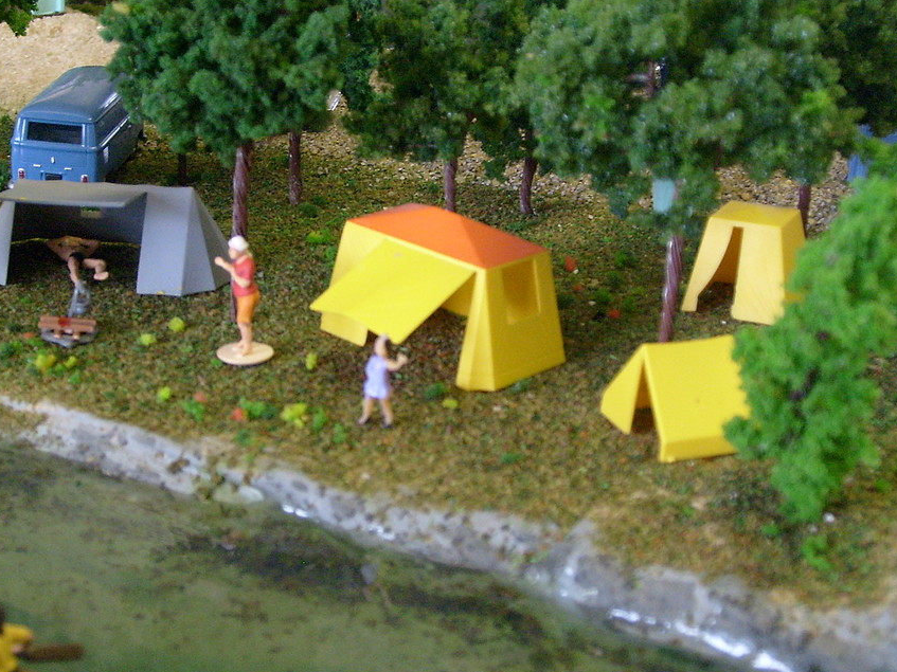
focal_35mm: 65
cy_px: 281
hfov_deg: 29.8
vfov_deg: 22.6
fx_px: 1684
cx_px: 411
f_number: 3
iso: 160
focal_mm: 7.2
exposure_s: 1/45
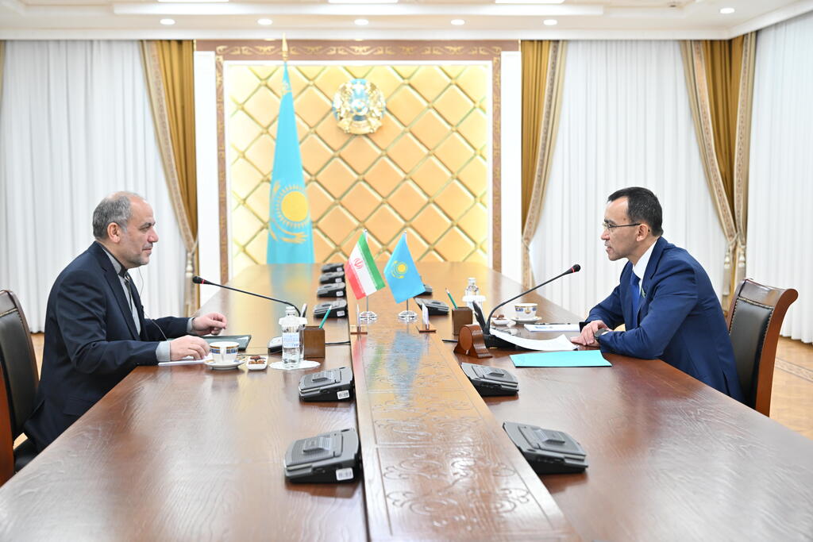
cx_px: 406
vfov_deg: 30.5
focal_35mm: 44
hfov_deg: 44.5
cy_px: 271
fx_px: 994
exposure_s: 1/200
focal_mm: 44
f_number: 4
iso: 2000
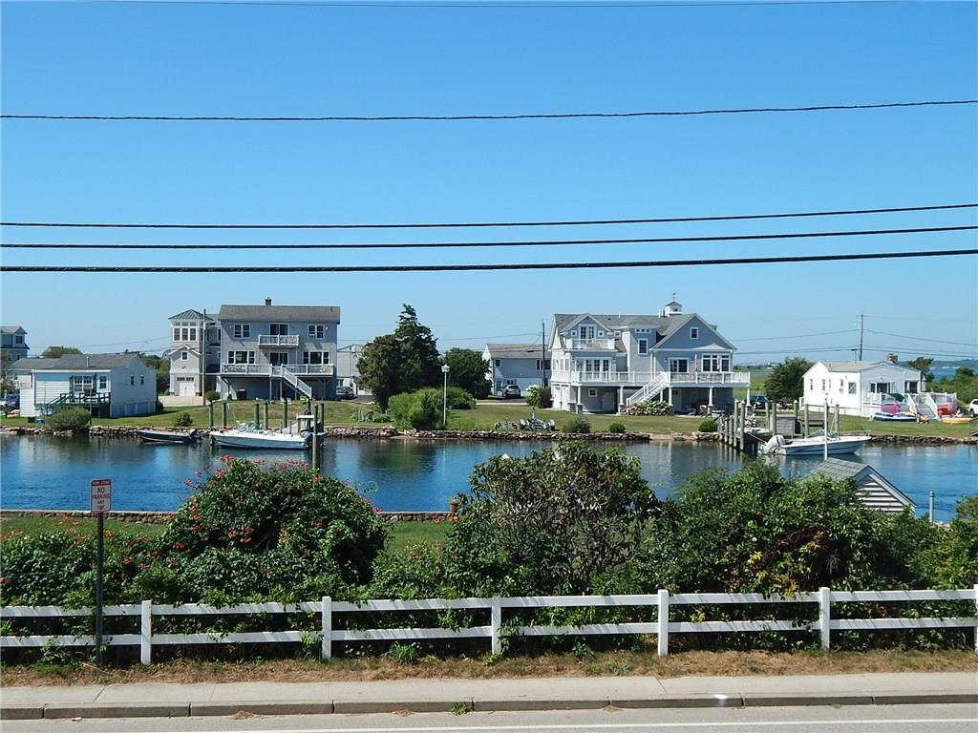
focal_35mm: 43
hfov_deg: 43.9
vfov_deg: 33.6
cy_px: 366
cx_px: 489
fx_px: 1215
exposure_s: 1/400
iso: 125
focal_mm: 7.7
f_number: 7.1
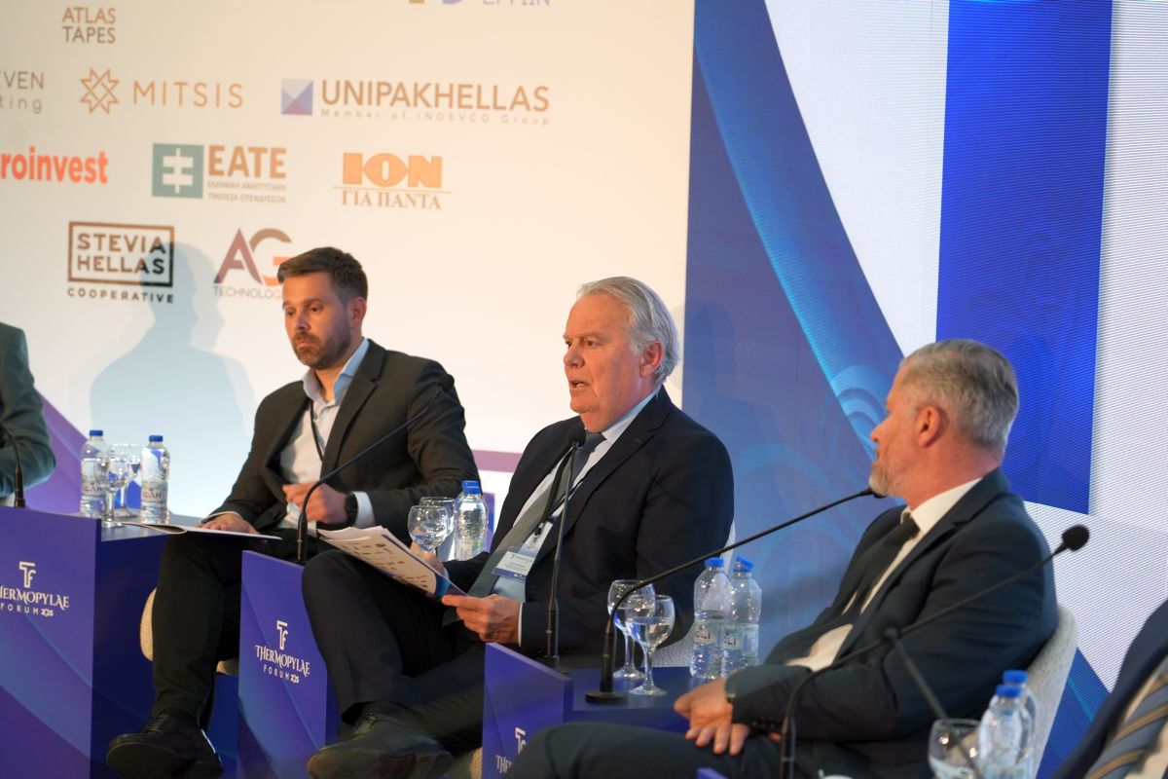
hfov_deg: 19.5
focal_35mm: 105
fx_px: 3406
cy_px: 390
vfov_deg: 13.0
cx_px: 584
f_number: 4
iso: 1600
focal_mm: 105
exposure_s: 1/100
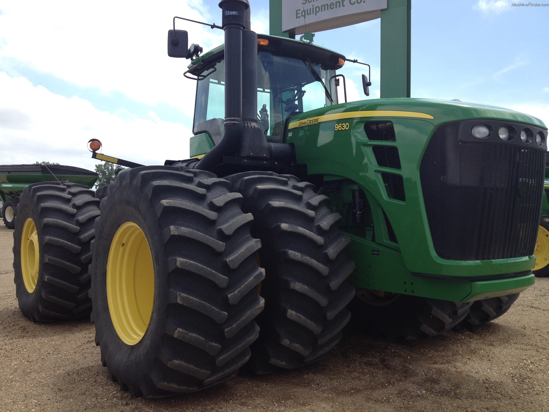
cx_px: 274
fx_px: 555
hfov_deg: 52.6
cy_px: 206
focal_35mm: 35
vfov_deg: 40.7
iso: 50
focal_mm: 4.28
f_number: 2.4
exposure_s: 1/1381
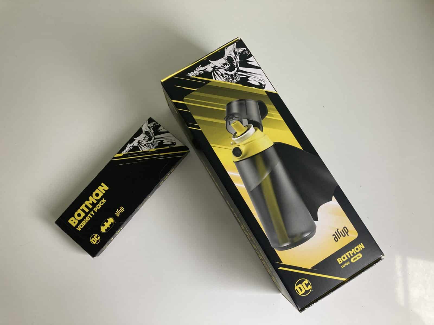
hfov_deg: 63.4
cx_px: 217
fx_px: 351
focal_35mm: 28
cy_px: 162
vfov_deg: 49.7
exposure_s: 1/73
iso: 80
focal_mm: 3.99
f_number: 1.8
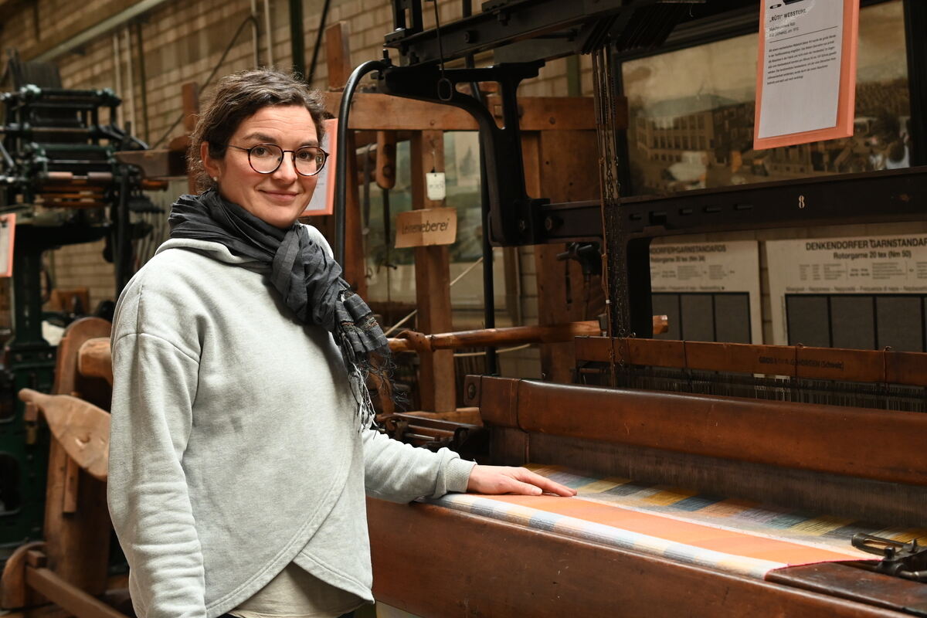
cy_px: 309
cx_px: 464
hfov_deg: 33.4
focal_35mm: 60
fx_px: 1545
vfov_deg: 22.6
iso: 1800
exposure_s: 1/60
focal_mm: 40
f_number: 5
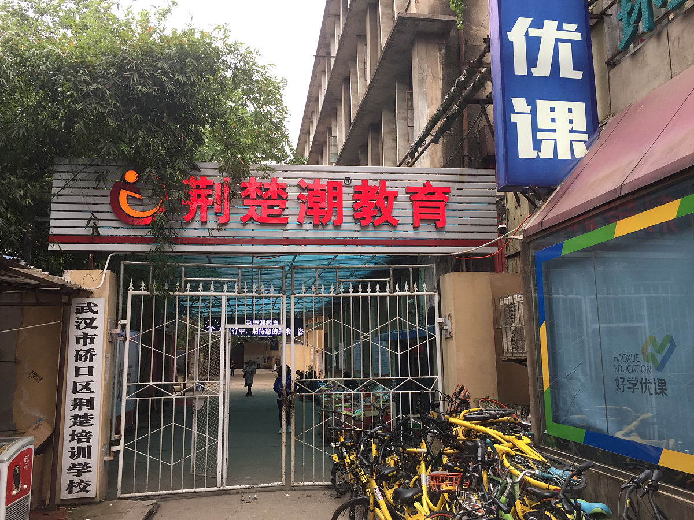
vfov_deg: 48.2
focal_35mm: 29
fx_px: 581
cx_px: 347
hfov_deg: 61.7
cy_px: 260
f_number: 2.2
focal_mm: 4.15
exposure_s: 1/100
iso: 50
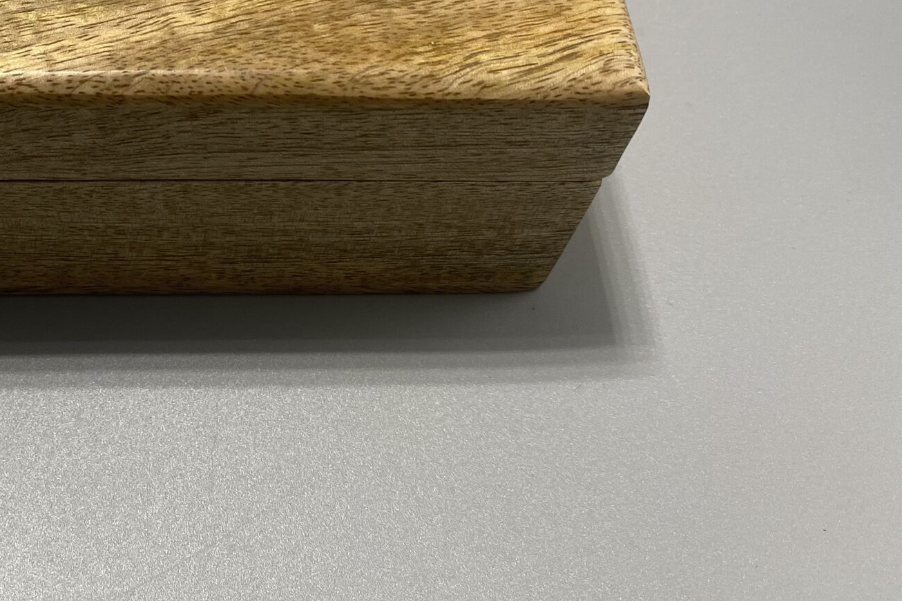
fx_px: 1328
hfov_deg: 35.6
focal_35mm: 53
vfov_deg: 24.5
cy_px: 23
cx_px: 112
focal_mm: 4.25
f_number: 1.8
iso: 64
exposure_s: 1/120
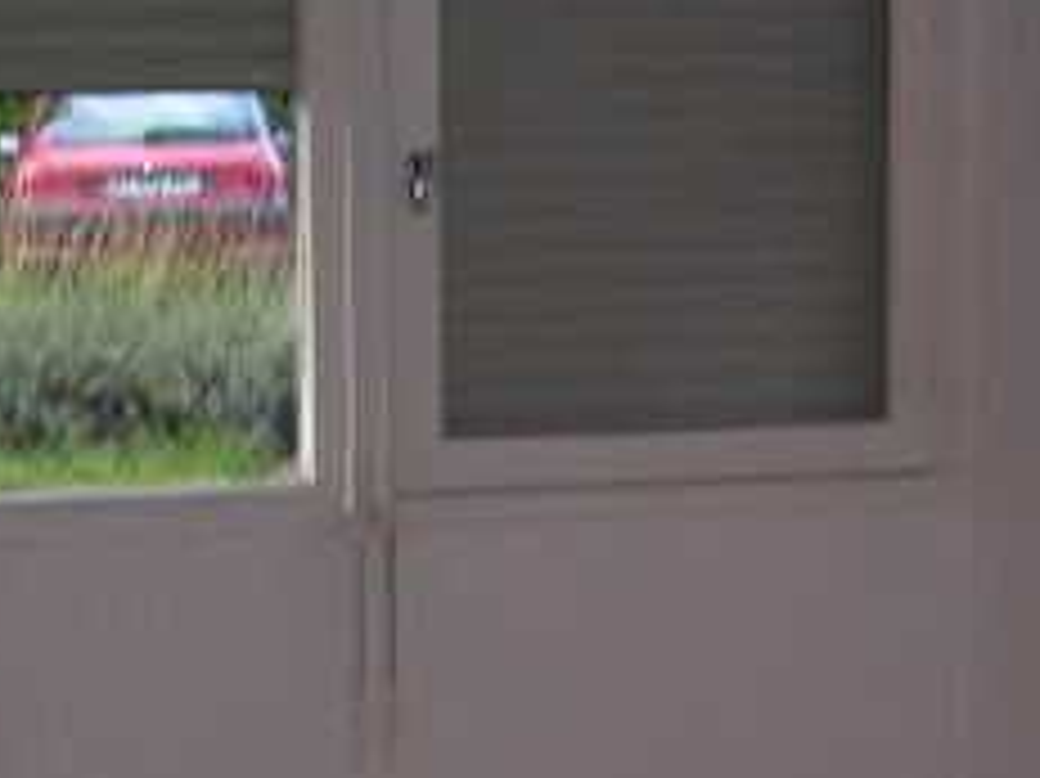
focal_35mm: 115
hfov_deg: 17.1
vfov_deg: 12.8
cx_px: 495
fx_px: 3453
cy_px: 551
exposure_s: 1/60
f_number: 2.8
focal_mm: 6.3
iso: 50
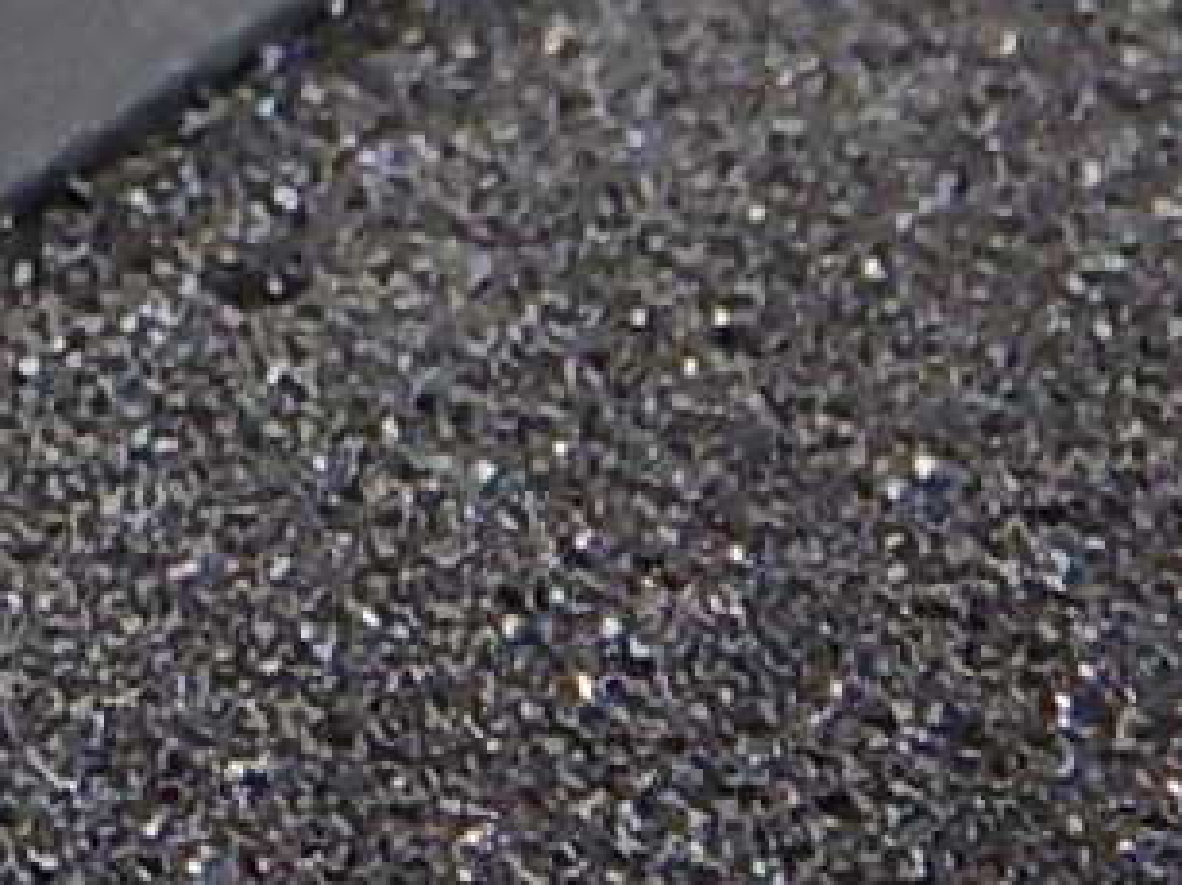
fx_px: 9997
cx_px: -749
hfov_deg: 6.6
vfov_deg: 5.0
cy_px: -1024
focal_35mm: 293
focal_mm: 10.1
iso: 400
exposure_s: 1/50
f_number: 4.4
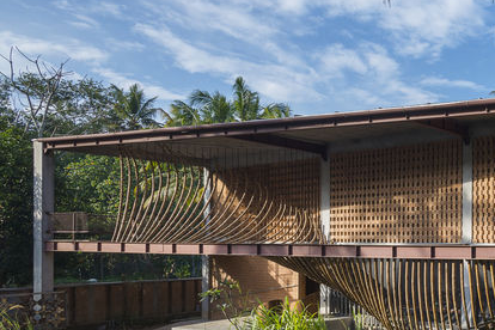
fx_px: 509
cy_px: 249
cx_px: 528
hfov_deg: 42.3
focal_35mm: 37
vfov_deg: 35.1
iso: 200
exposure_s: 1/30
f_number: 14
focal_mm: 17
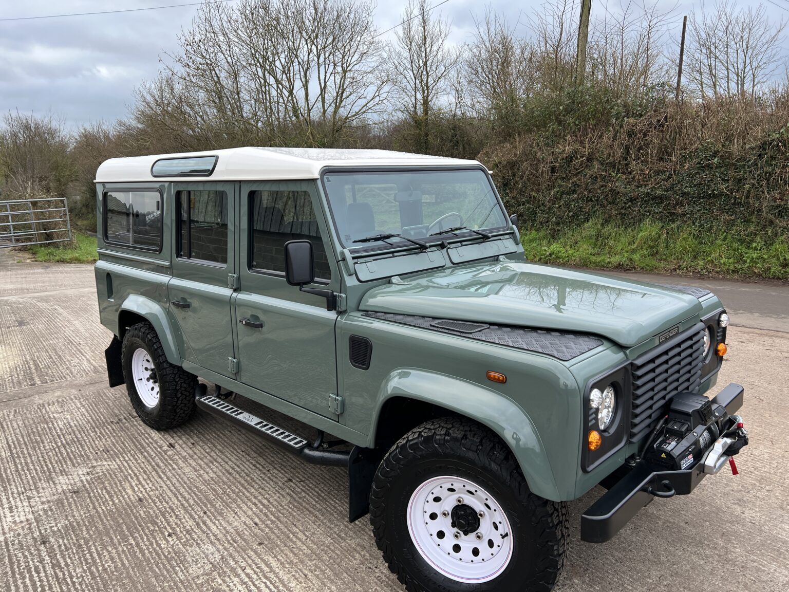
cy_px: 296
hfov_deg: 67.3
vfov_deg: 53.1
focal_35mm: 26
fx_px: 593
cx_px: 394
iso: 40
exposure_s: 1/121
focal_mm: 5.7
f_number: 1.5
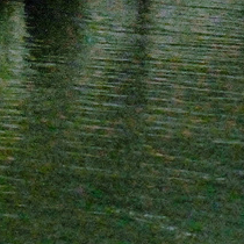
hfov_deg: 6.5
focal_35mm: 265
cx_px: 433
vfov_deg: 6.2
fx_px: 2116
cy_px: -382
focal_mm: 27
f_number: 11
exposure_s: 1/500
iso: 1600
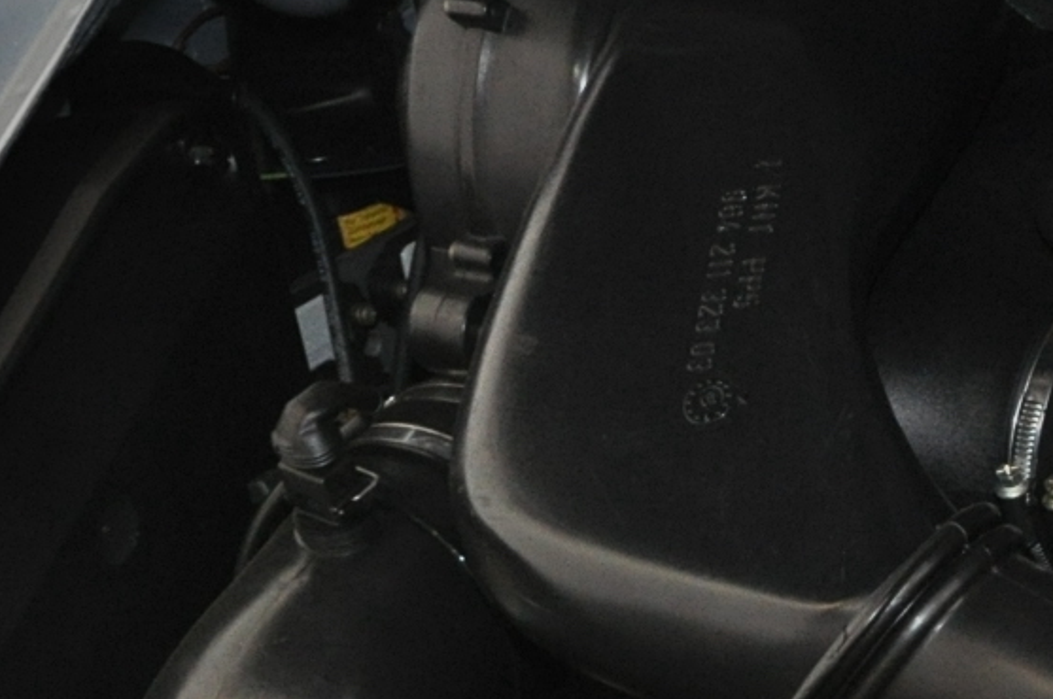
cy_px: 1013
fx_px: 3710
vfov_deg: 10.4
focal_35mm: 127
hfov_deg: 15.5
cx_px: 1289
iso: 800
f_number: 3.8
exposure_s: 1/80
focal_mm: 22
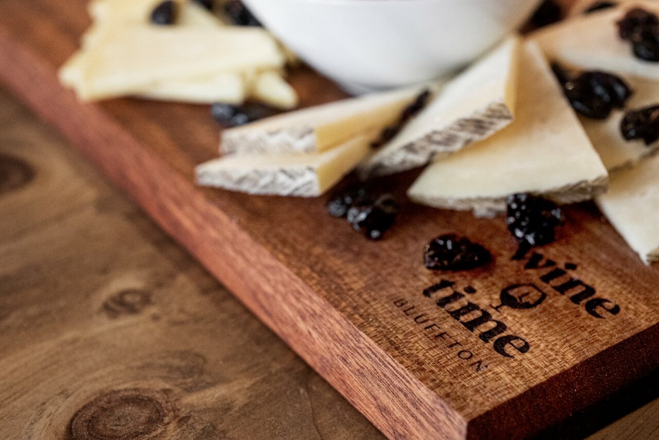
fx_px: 1099
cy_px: 229
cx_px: 387
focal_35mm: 60
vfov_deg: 22.6
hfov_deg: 33.3
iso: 2000
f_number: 4.5
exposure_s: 1/60
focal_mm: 50
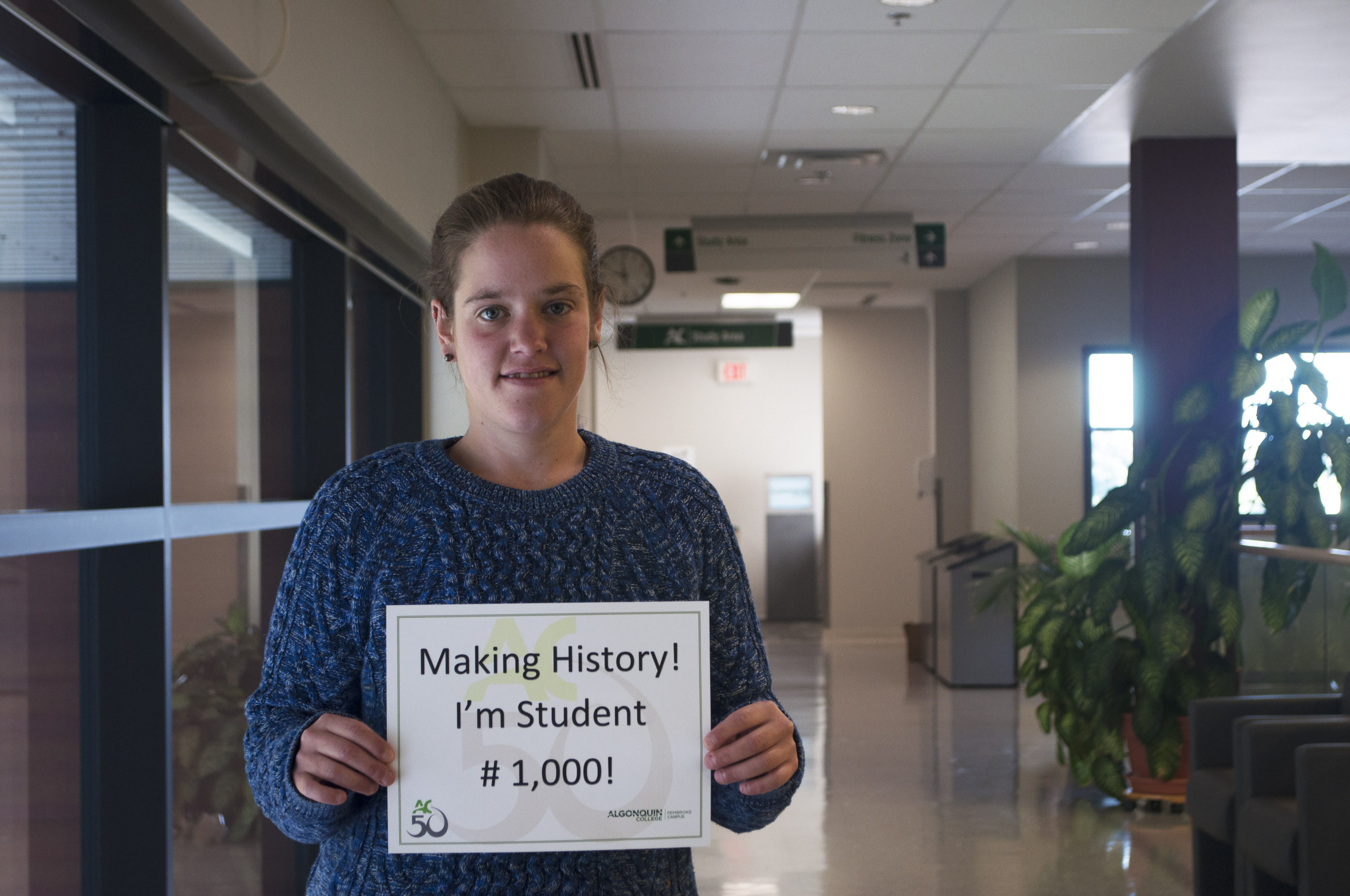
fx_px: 2697
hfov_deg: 28.1
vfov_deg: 18.9
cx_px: 675
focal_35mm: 72
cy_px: 448
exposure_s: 1/30
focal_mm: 48
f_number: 5.6
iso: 400
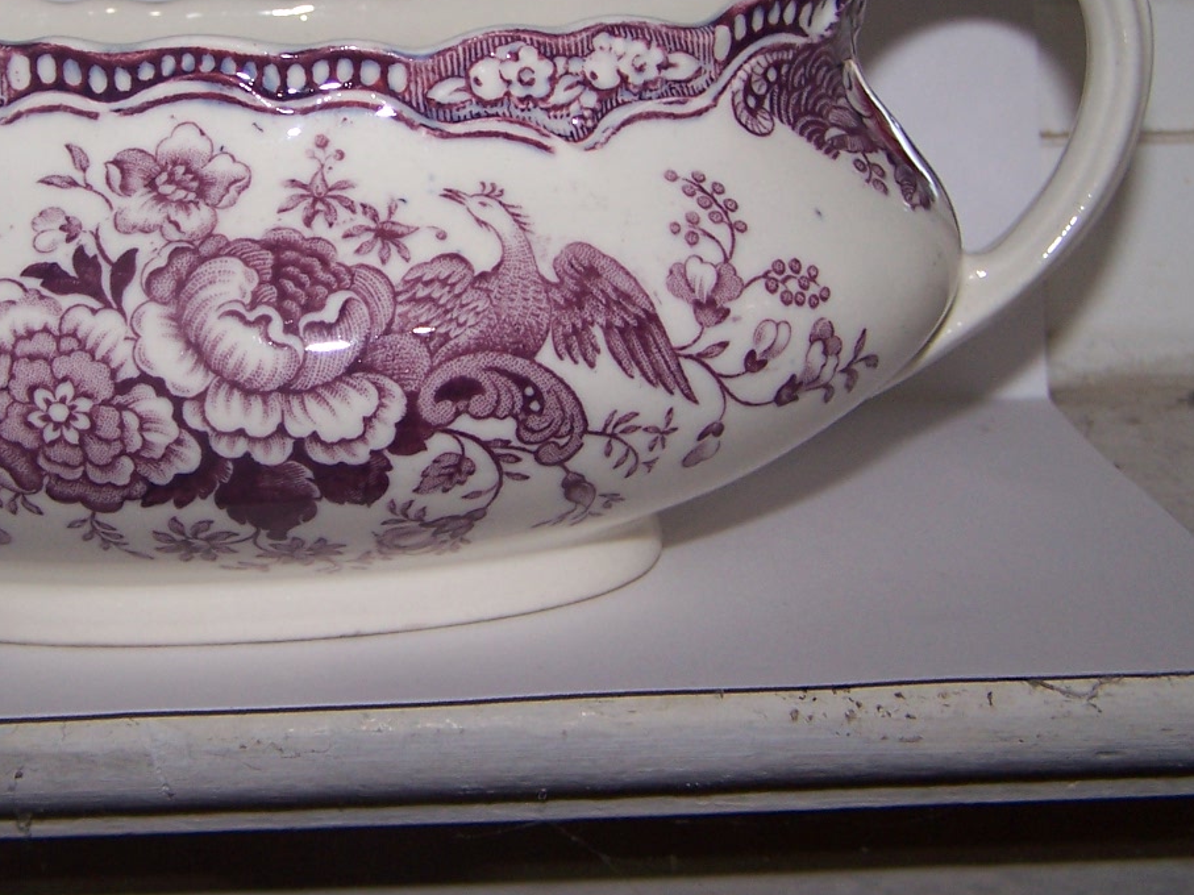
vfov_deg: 22.5
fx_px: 2242
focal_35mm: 65
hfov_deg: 29.2
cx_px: 262
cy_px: 325
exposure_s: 1/60
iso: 80
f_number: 2.8
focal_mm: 6.3
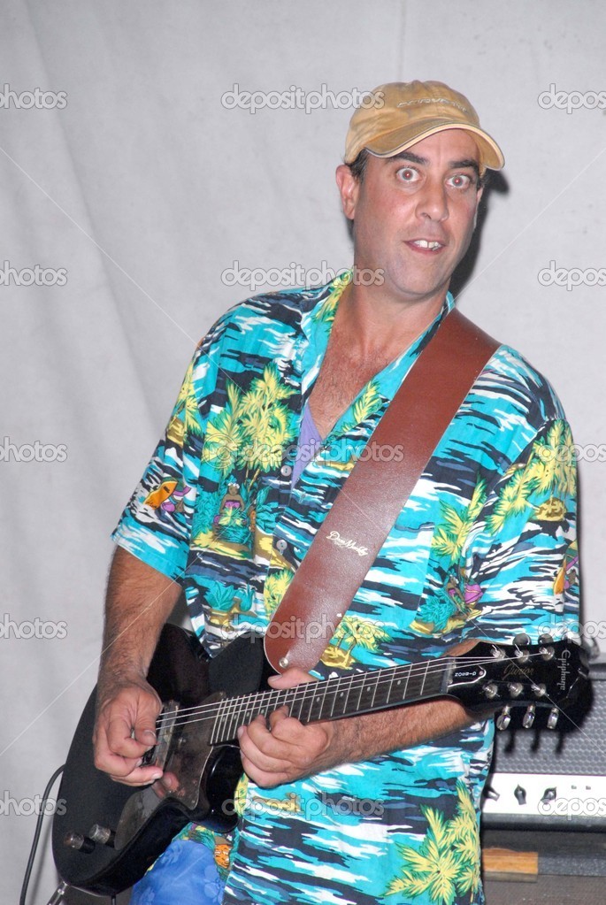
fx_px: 6608
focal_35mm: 262
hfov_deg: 5.3
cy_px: 452
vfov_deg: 7.8
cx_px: 303
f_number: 8
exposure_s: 1/250
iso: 400
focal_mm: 175
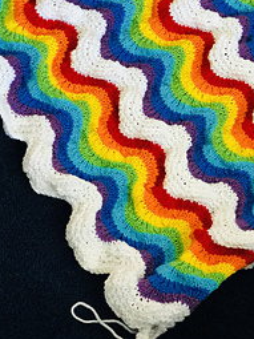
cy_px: 19
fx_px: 999
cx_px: 132
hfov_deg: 14.5
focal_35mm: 102
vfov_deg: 18.9
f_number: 2.4
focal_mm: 6
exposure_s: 1/21
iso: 160
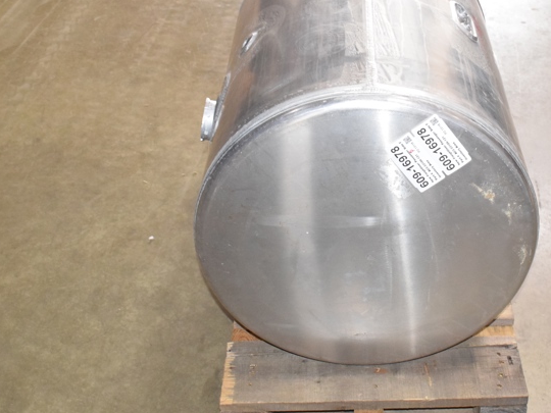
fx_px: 919
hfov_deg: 33.1
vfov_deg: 25.3
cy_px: 169
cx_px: 372
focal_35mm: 58
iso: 3200
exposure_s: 1/80
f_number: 7.1
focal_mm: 27
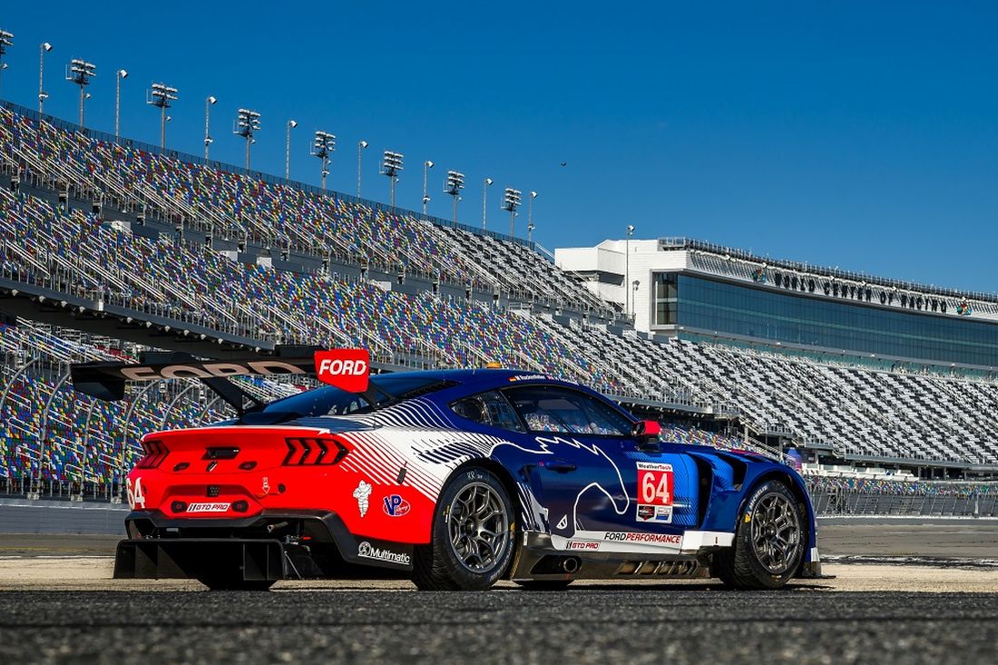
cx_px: 499
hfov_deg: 28.8
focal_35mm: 70
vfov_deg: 19.5
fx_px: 1940
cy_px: 332
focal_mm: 70
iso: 100
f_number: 11
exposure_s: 1/160
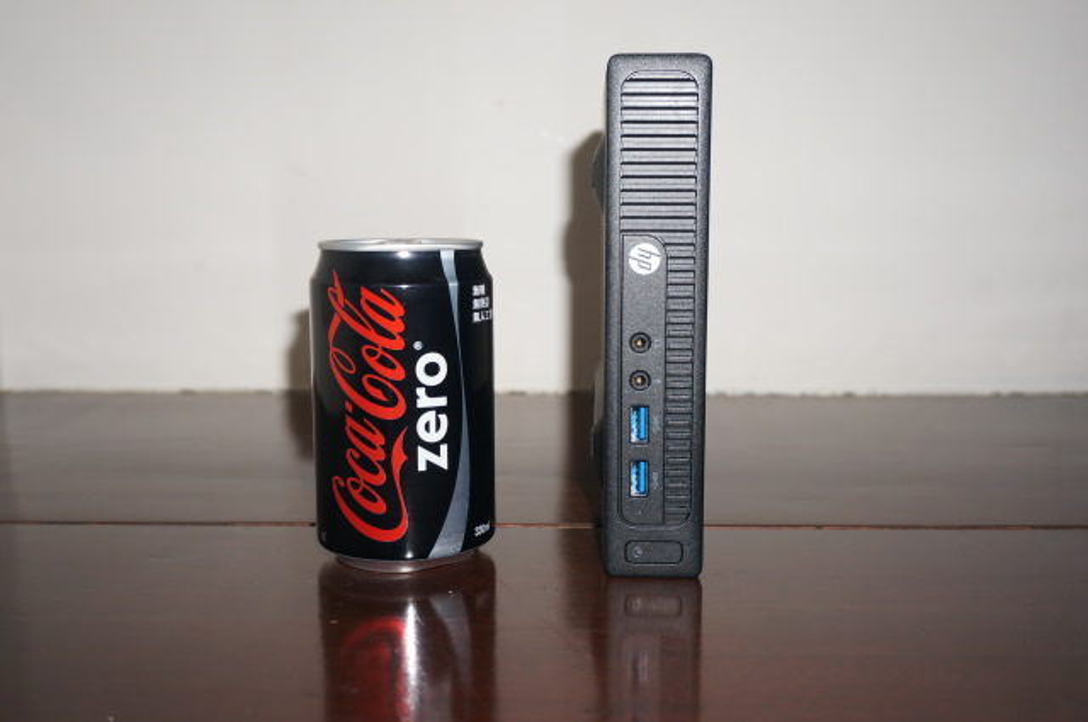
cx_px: 544
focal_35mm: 34
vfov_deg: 38.3
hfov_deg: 55.2
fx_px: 1041
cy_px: 361
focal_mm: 23
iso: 320
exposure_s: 1/100
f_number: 4
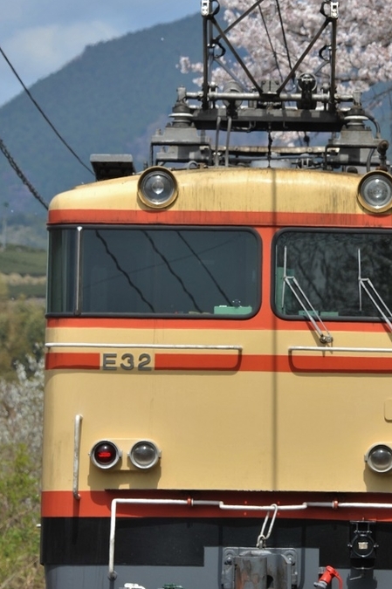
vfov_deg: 5.0
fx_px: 6690
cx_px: 328
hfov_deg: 3.4
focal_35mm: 409
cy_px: 257
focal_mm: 230
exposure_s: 1/250
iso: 250
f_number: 11
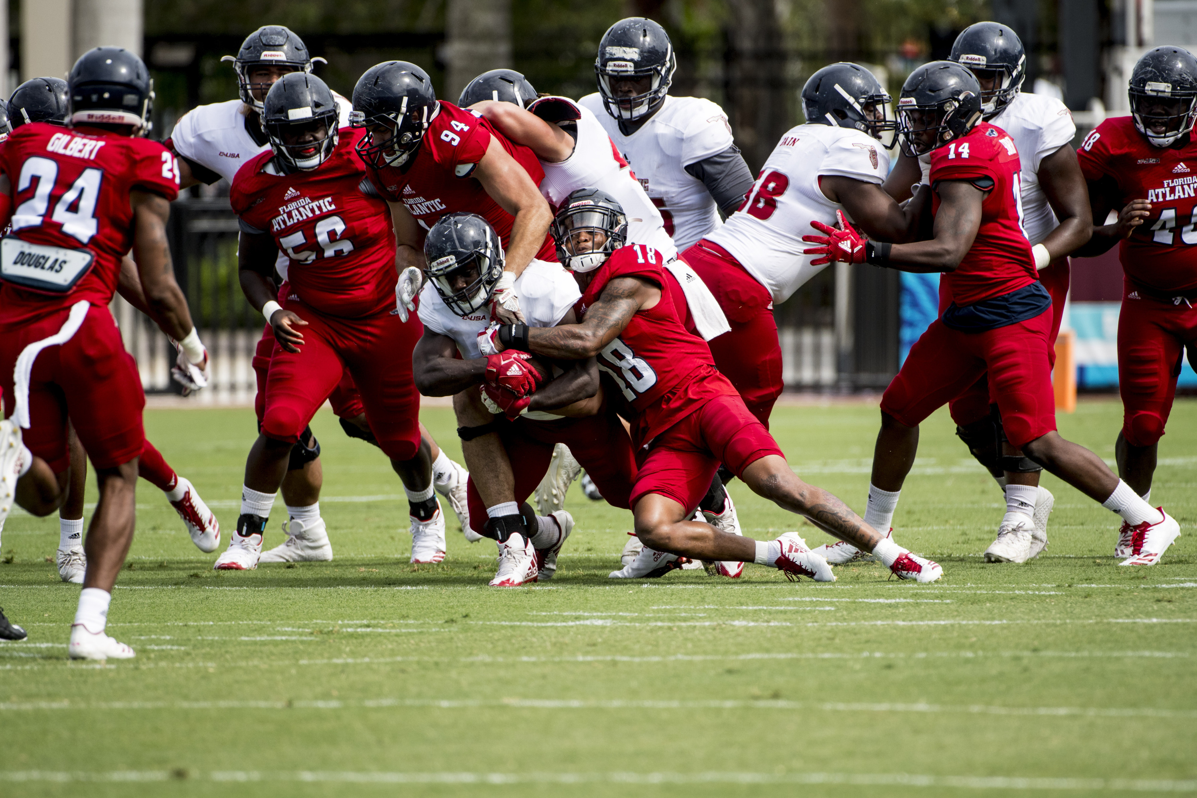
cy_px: 399
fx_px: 19948
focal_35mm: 600
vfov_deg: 2.3
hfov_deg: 3.4
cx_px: 598
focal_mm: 400
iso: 320
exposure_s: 1/2000
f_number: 4
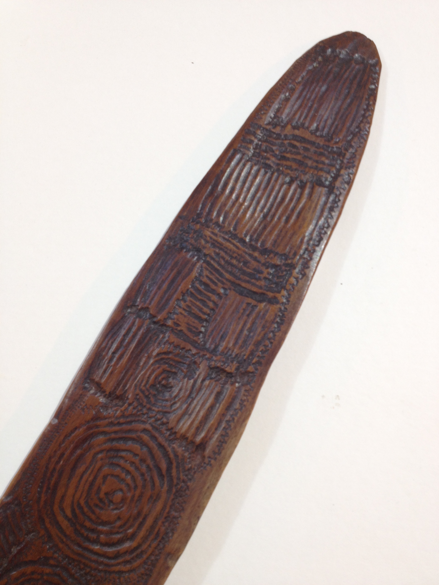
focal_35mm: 35
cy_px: 292
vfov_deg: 52.6
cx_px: 220
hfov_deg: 40.7
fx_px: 592
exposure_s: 1/20
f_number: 2.4
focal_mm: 4.28
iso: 50
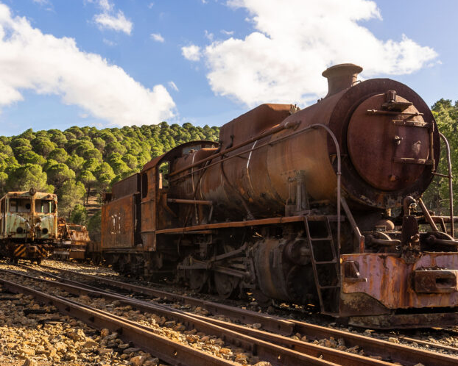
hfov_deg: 74.7
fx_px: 298
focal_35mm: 22
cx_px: 259
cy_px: 182
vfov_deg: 63.2
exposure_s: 1/400
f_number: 8
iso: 100
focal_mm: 19
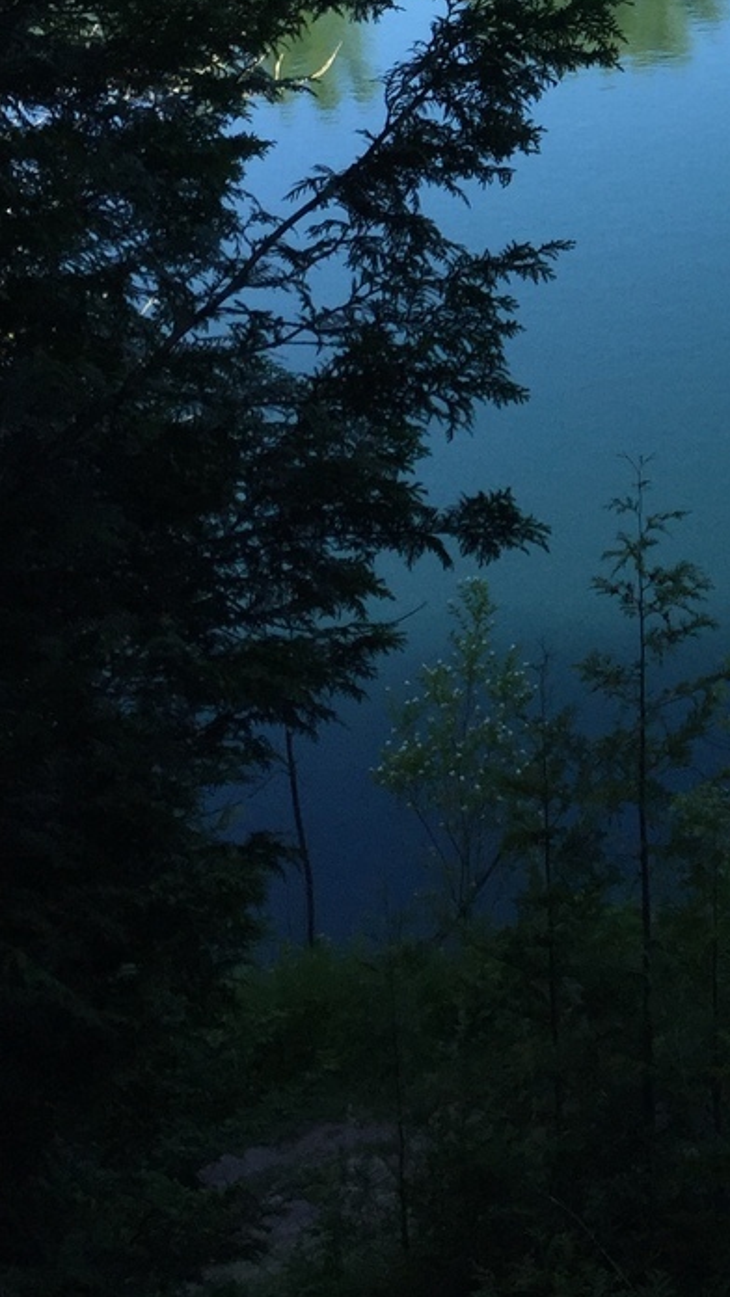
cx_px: 1033
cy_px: -28
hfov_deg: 16.4
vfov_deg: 28.9
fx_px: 2340
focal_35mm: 68
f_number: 2.2
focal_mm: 4.15
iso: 32
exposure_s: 1/1276
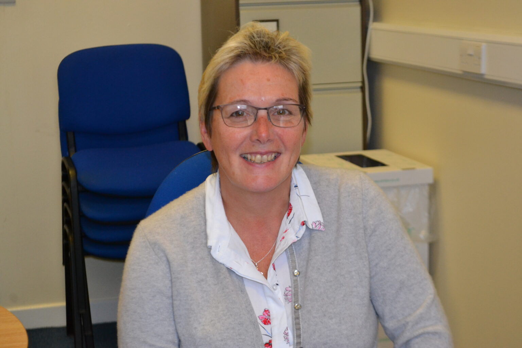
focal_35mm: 78
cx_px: 261
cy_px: 174
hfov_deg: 26.0
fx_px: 1131
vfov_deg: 17.5
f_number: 5.6
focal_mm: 52
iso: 2000
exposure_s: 1/60
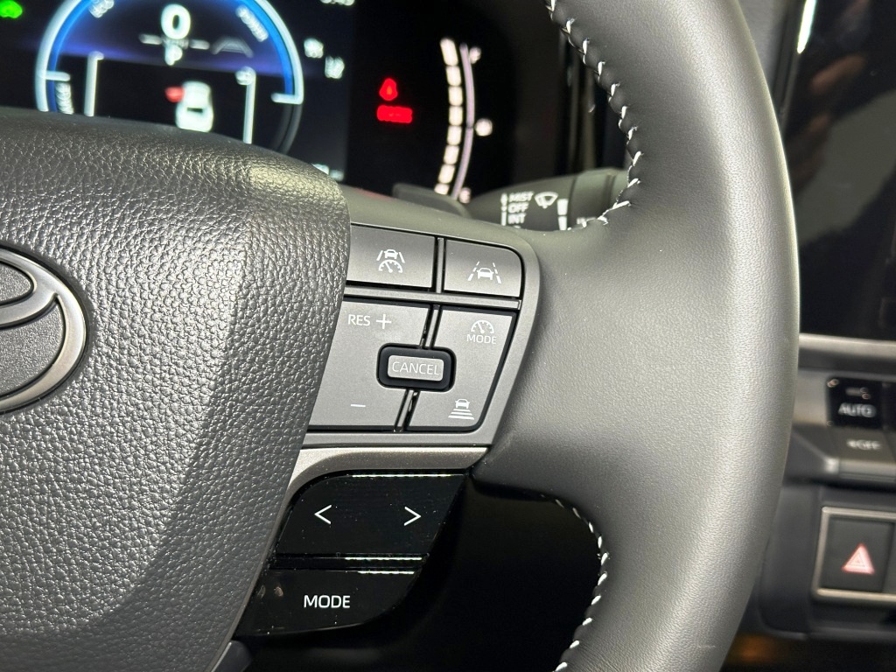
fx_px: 1242
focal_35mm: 48
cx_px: 448
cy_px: 336
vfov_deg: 30.3
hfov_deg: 39.7
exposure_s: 1/40
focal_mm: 6.86
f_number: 1.78
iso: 400
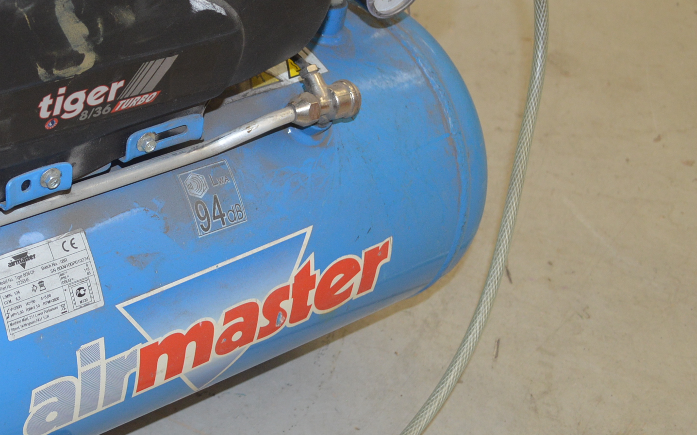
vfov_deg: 20.1
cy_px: 107
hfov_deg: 30.2
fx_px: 1216
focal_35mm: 64
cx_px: 37
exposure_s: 1/80
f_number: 4
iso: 400
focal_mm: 20
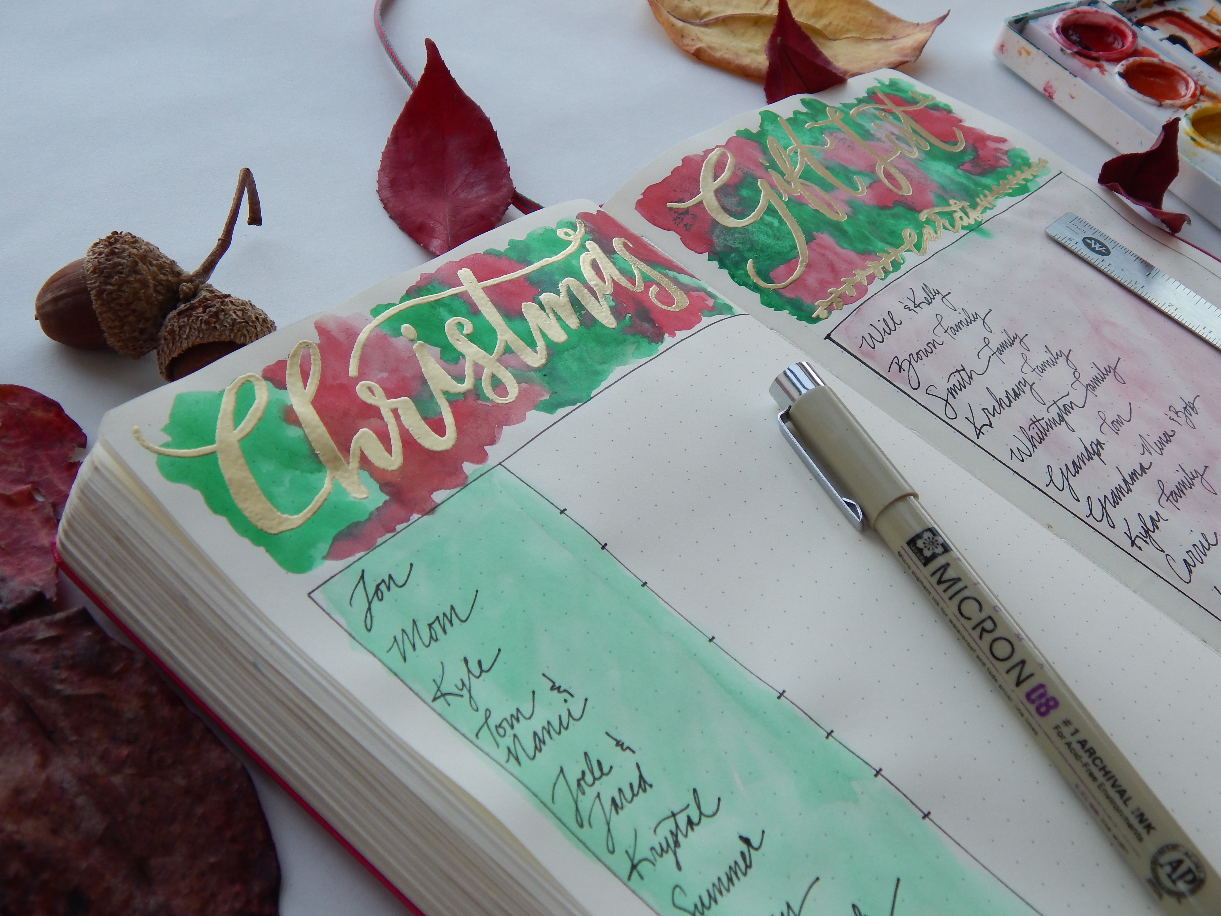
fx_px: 1517
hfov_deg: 43.9
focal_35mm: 43
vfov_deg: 33.6
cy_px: 458
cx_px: 610
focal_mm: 7.7
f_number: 3.6
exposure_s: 1/40
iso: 125
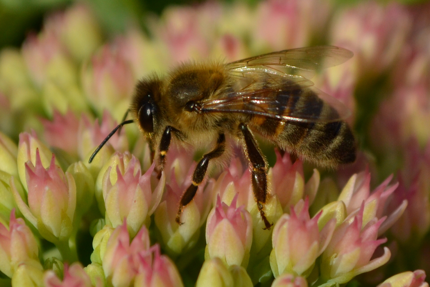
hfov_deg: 24.6
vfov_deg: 16.6
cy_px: 144
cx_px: 215
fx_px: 985
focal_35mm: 82
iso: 400
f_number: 6.3
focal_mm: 55
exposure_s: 1/1600
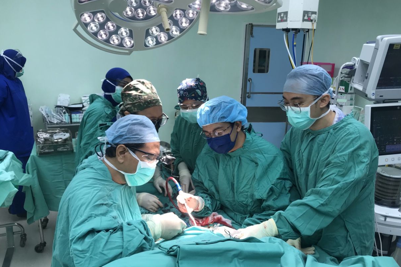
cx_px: 200
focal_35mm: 30
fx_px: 334
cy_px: 147
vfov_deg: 43.5
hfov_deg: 61.9
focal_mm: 4
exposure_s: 1/100
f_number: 1.8
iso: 40
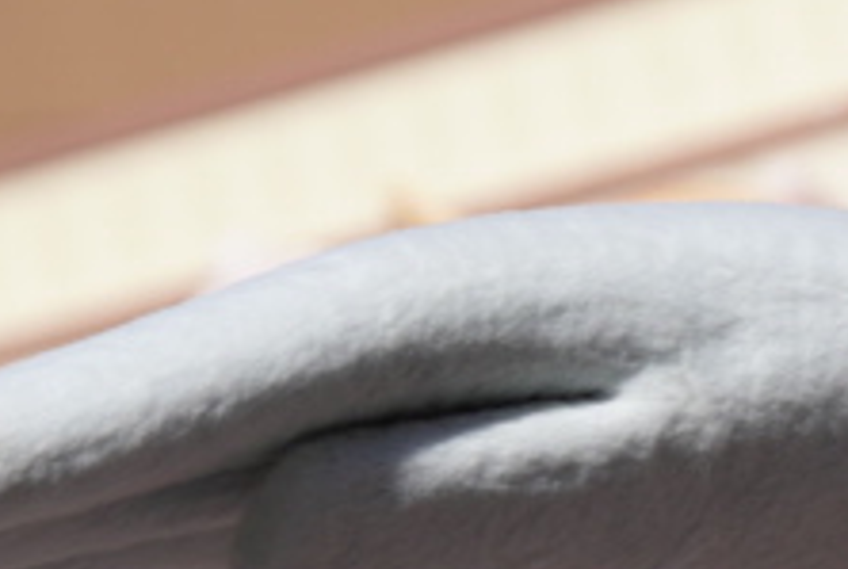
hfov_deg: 2.2
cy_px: 1283
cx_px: 2151
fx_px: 21455
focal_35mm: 909
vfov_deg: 1.5
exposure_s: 1/2500
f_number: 2.8
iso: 100
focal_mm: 125
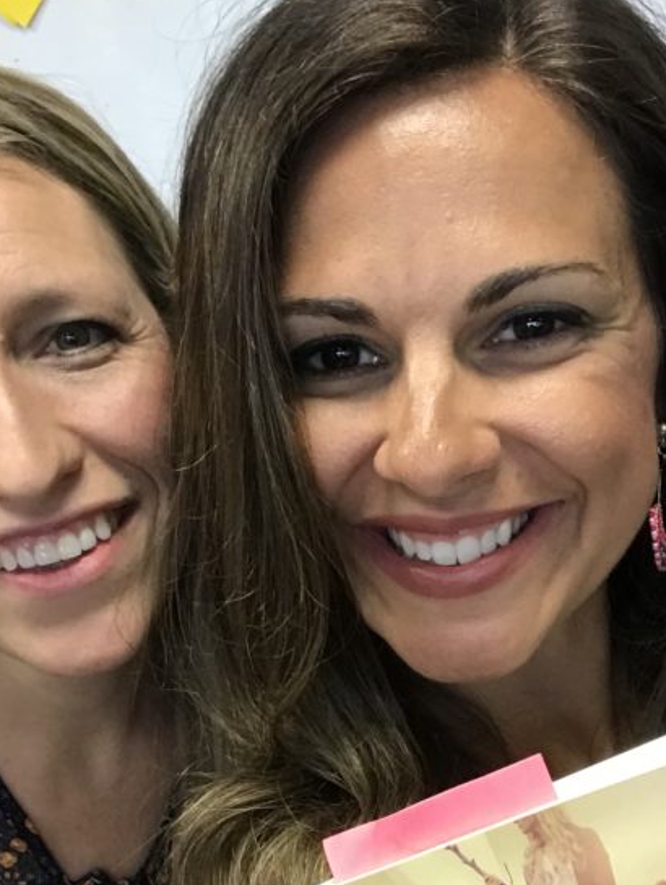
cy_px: 716
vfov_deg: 31.3
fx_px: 1536
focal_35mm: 60
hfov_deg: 24.5
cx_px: 305
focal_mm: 2.87
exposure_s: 1/30
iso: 100
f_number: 2.2
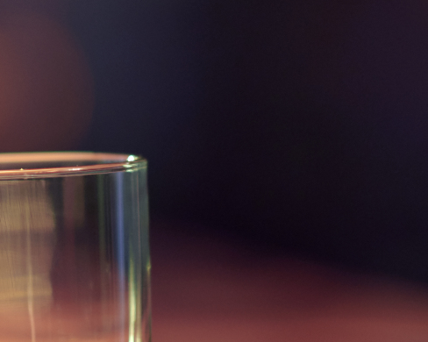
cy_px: 96
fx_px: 4141
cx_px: -36
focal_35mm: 327
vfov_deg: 4.7
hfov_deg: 5.9
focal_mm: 85
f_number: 2
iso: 800
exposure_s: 1/500
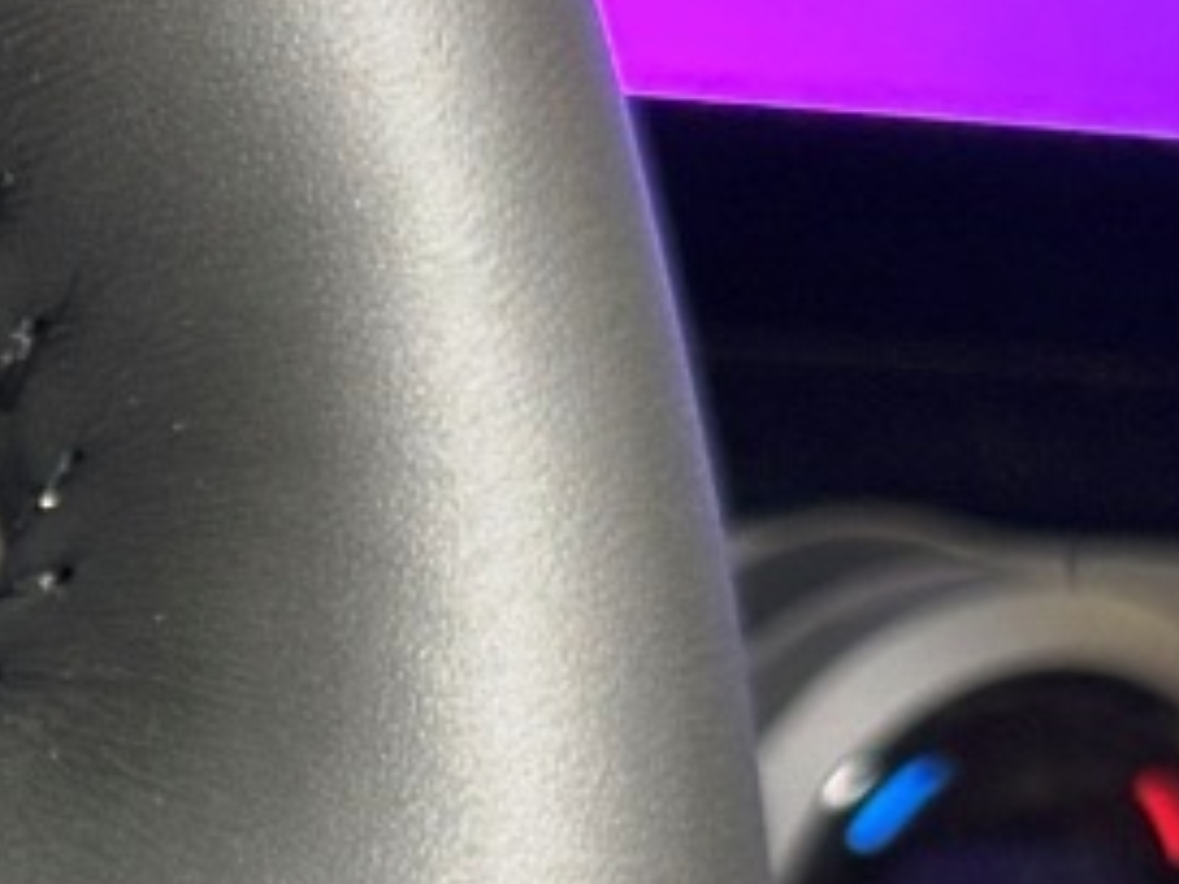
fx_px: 6165
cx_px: -975
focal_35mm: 181
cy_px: 1482
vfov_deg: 8.0
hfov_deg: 10.3
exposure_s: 1/40
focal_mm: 6.86
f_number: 1.78
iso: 320
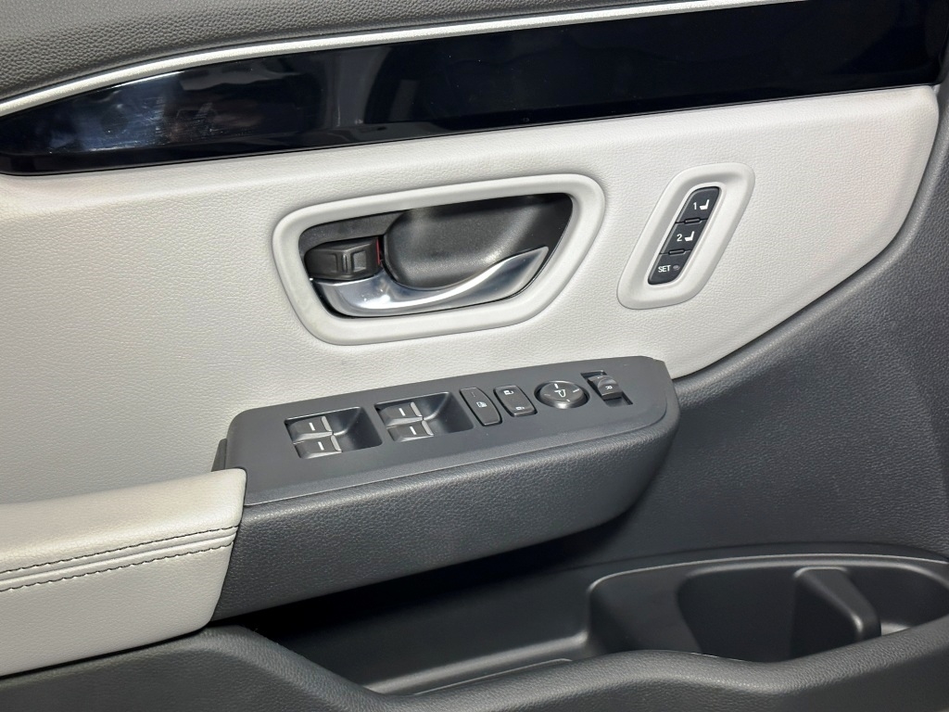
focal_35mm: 48
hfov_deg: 39.7
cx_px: 474
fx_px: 1316
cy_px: 356
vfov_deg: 30.3
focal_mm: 6.86
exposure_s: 1/40
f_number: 1.78
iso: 200
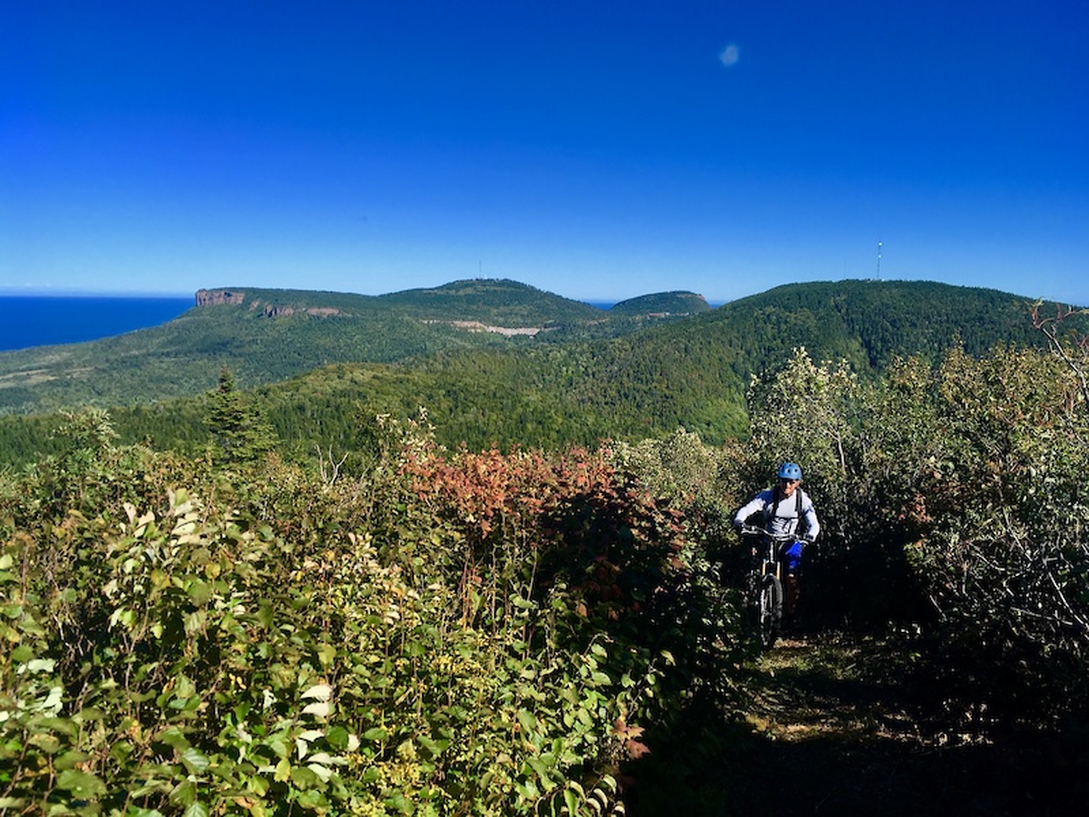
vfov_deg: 48.2
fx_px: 912
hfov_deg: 61.7
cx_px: 544
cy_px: 408
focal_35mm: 29
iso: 25
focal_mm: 4.15
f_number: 2.2
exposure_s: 1/1350
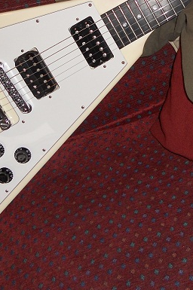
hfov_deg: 18.5
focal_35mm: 73
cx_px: 146
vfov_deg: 27.0
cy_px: 45
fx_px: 588
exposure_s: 1/25
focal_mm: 4.9
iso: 80
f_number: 3.2
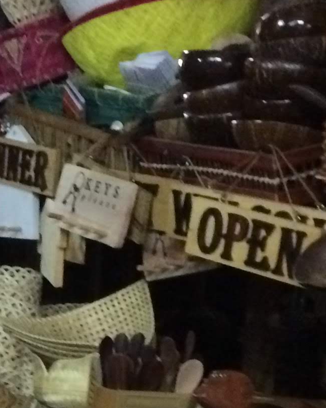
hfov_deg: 12.6
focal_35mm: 114
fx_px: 1375
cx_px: -210
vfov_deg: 16.6
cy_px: 386
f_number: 2.2
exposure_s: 1/17
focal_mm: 4.15
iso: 400
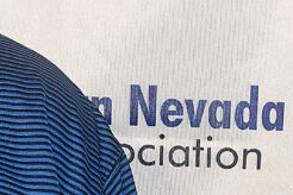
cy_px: 91
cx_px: -238
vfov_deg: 4.6
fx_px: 2417
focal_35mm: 297
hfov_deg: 6.8
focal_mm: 38
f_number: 5.6
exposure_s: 1/100
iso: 1600
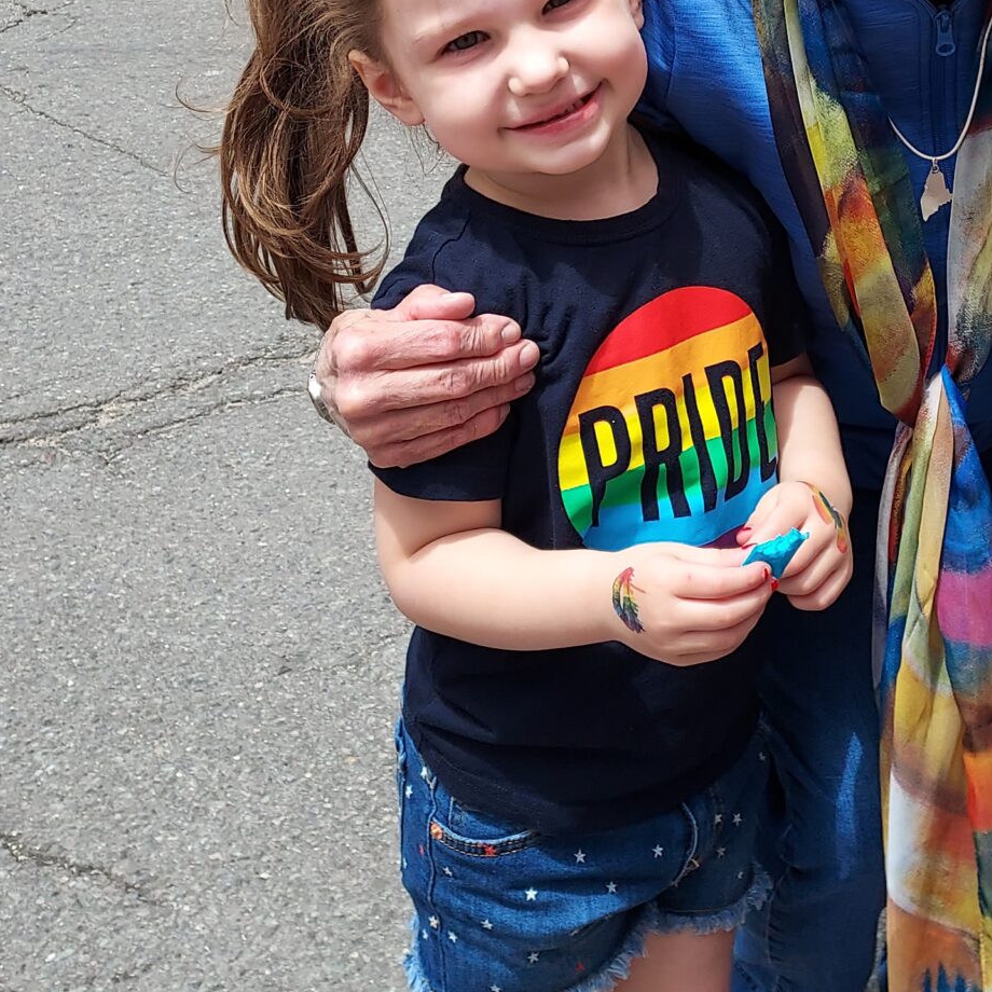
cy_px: 60
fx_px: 1913
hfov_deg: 28.6
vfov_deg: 27.8
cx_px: 747
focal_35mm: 59
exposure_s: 1/795
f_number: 1.8
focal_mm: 4.6
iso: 40
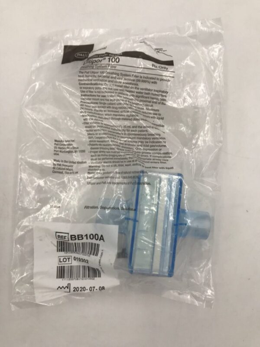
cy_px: 174
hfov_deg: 49.7
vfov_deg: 63.4
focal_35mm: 28
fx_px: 280
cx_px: 130
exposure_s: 1/60
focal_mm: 3.99
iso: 32
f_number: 1.8
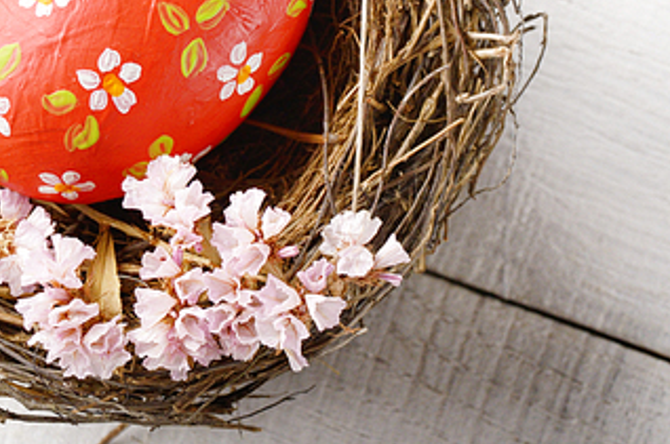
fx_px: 6132
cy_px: 171
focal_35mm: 330
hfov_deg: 6.3
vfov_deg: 4.2
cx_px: 440
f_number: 8
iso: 100
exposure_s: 1/250
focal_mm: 140
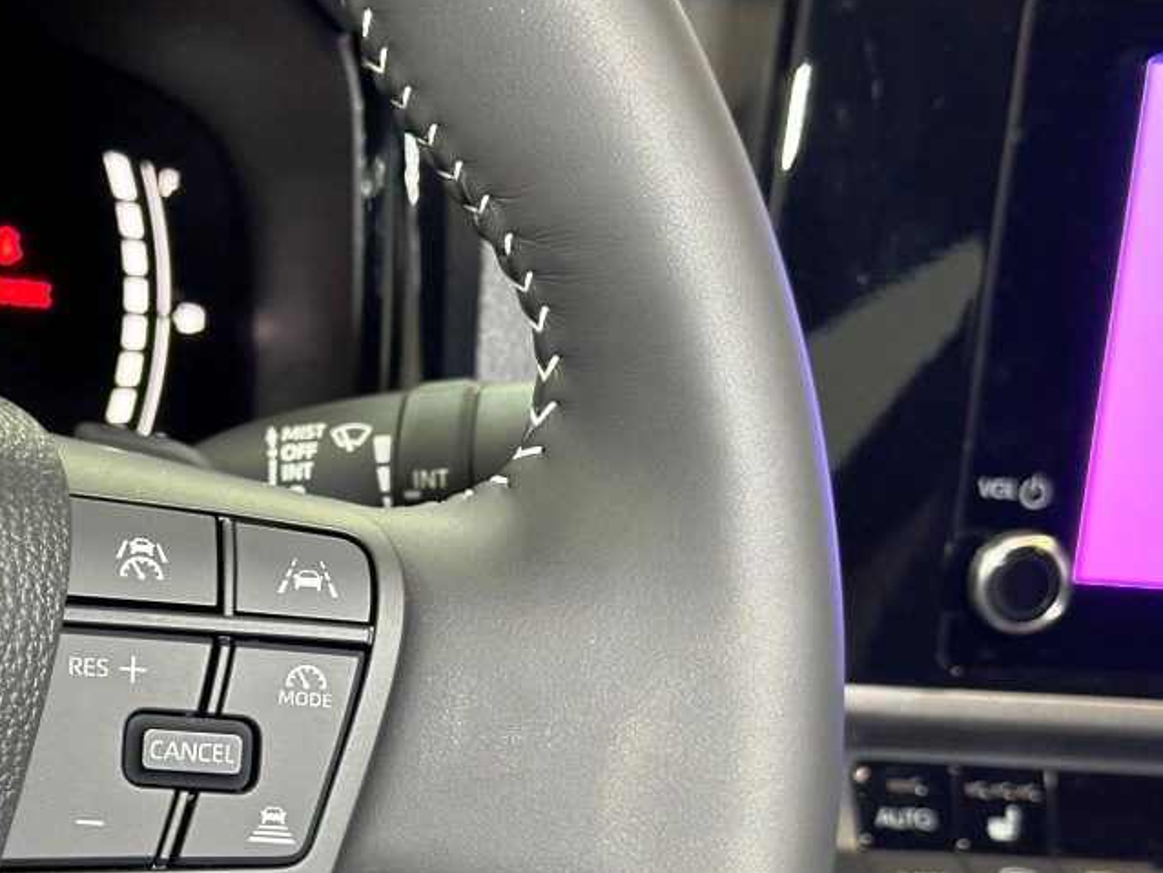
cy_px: 663
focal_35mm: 77
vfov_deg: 19.0
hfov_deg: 25.1
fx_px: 2588
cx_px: 332
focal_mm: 6.86
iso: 400
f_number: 1.78
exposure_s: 1/30
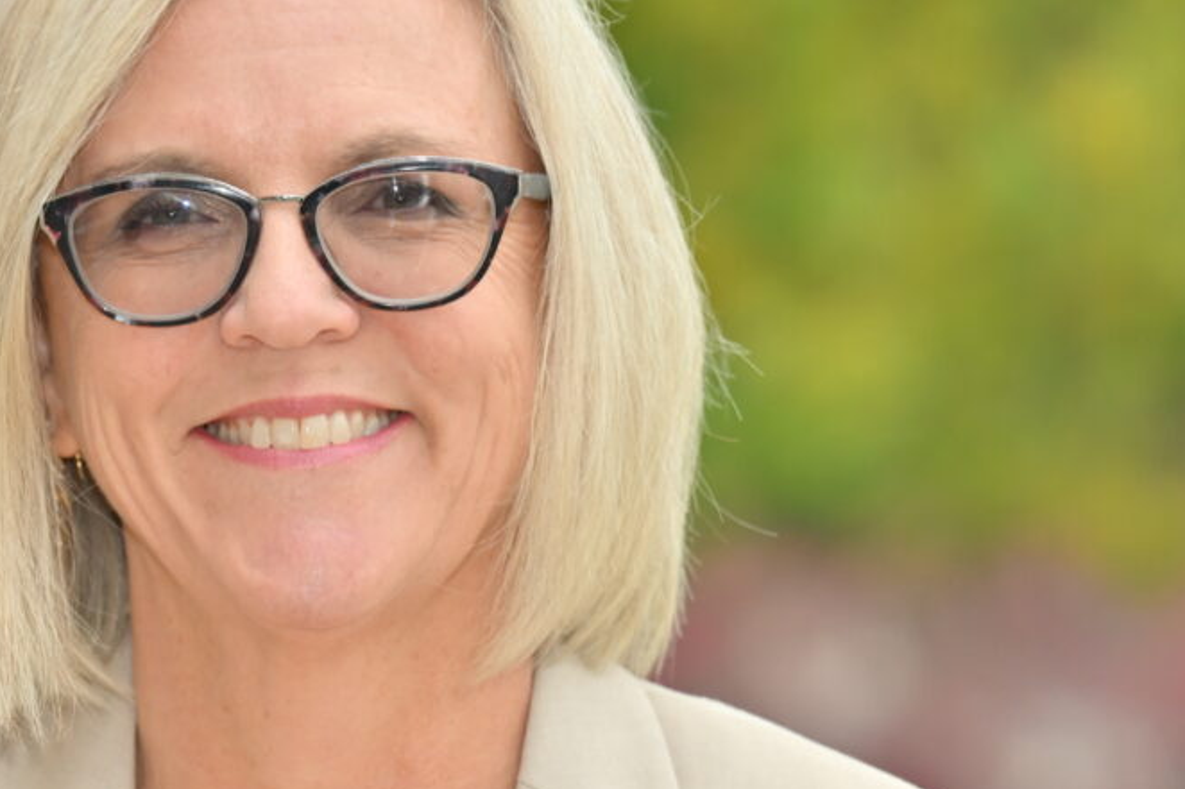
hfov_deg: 6.3
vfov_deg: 4.2
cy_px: 456
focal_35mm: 325
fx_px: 10695
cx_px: 419
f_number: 4.5
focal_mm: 140
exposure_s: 1/200
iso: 160
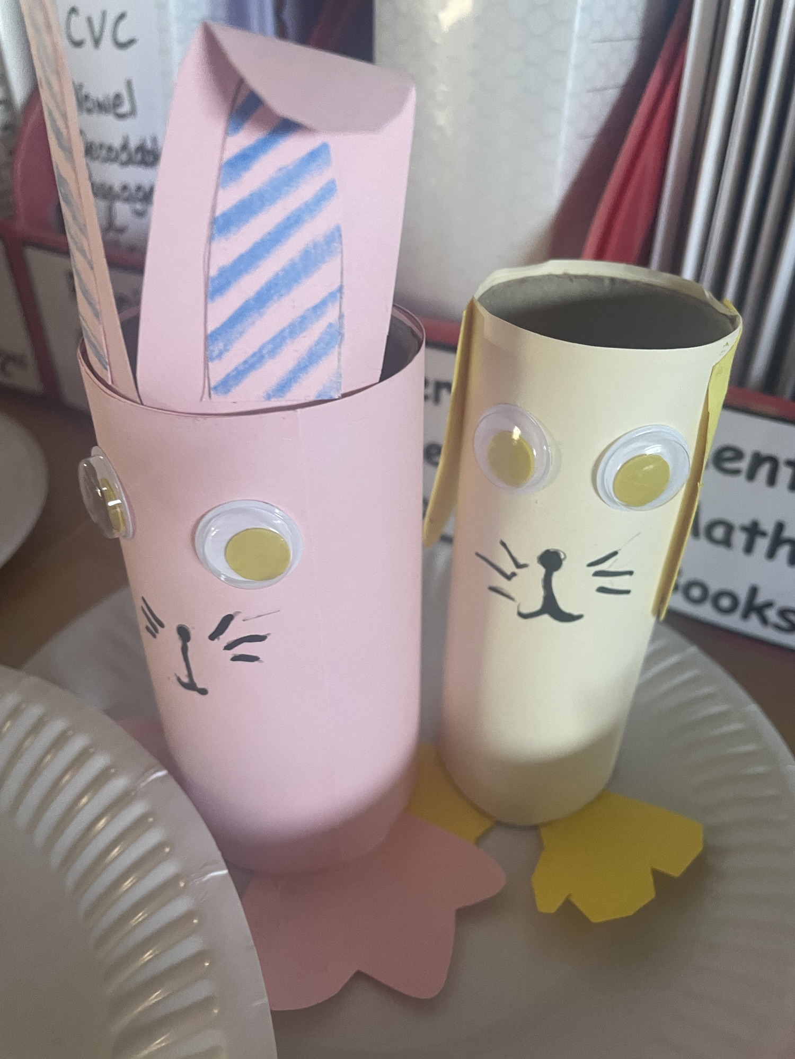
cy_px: 530
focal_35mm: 26
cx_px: 398
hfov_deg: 53.1
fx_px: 796
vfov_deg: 67.3
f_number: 1.6
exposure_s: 1/60
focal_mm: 4.2
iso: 200
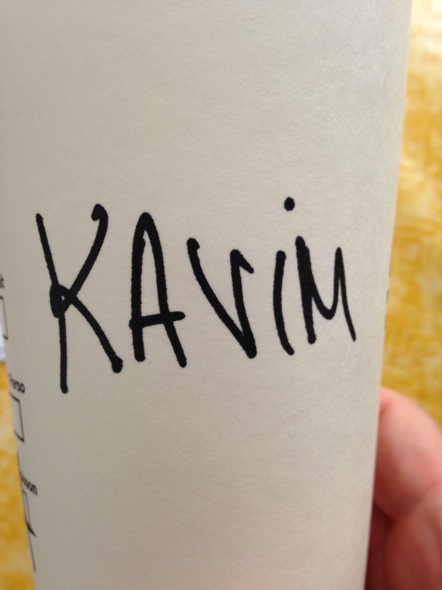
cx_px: 221
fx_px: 562
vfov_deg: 55.4
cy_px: 295
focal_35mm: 33
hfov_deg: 42.9
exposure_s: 1/20
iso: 100
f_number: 2.4
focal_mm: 4.12
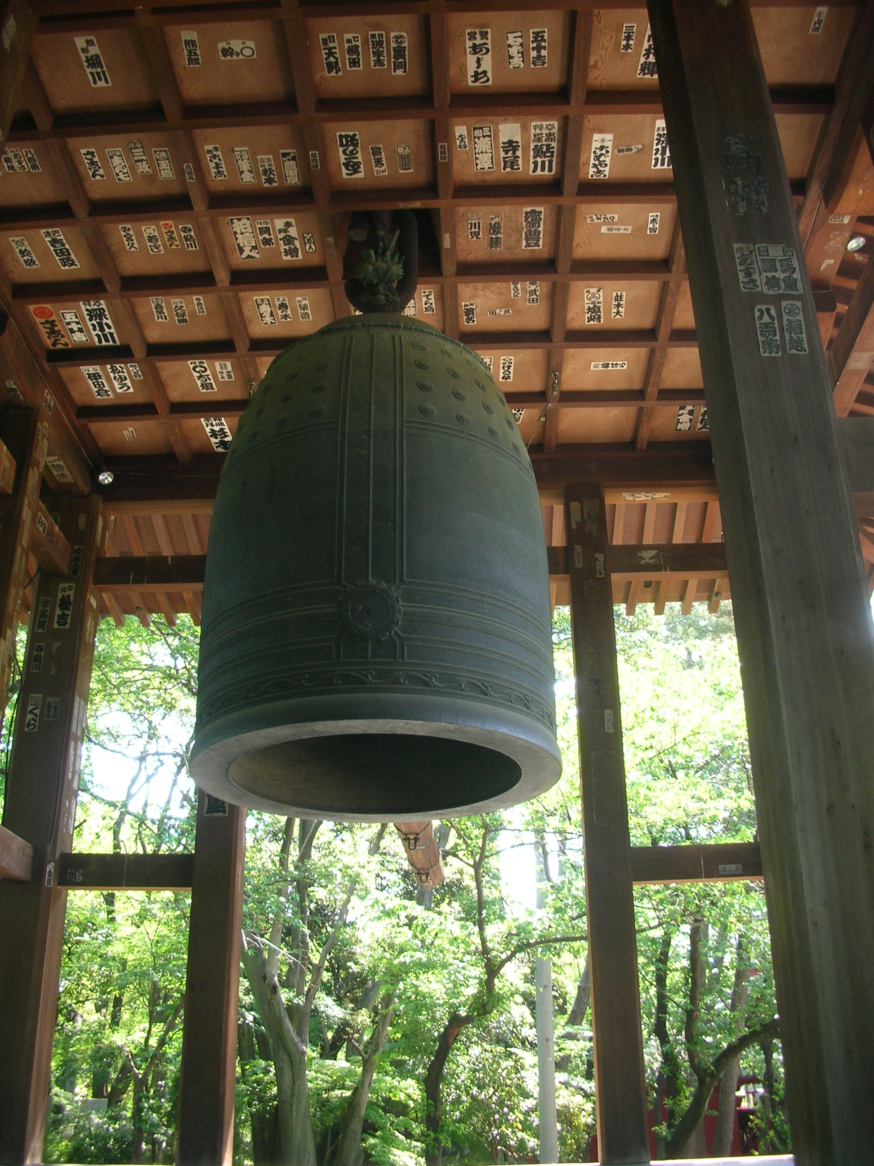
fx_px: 1178
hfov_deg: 40.7
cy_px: 583
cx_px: 437
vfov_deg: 52.6
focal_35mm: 35
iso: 50
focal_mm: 5.8
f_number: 3
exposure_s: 1/36.6
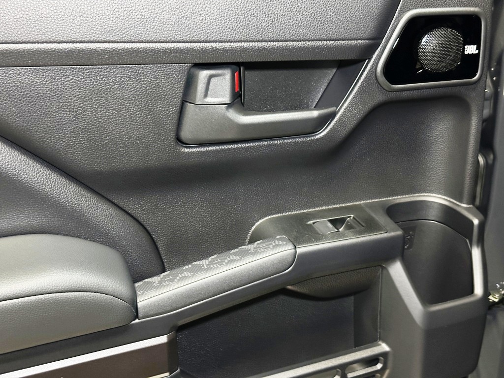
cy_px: 189
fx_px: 699
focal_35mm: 48
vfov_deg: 30.3
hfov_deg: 39.7
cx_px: 252
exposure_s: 1/24
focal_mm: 6.86
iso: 640
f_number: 1.78
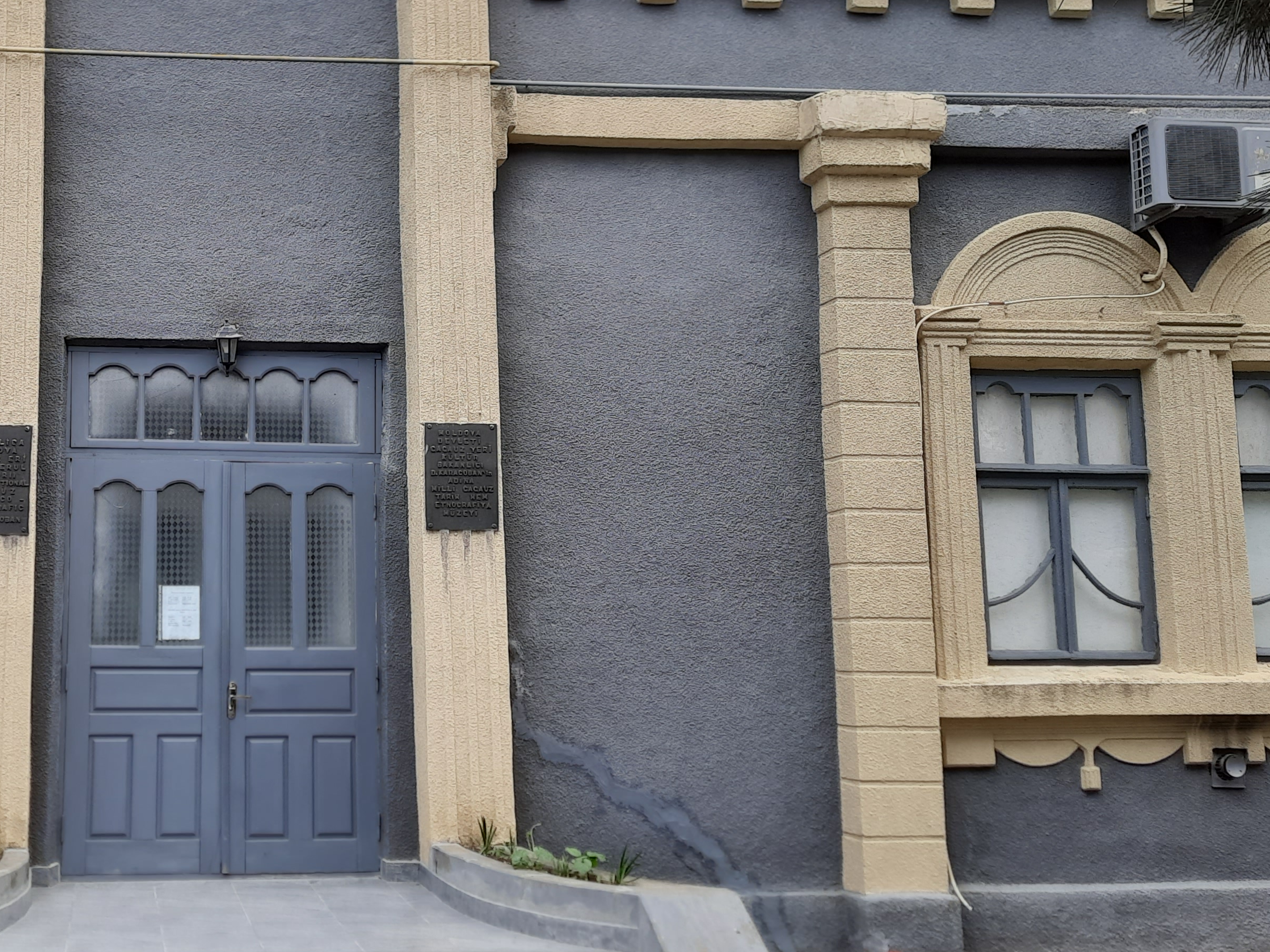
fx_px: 1687
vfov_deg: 31.4
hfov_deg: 39.7
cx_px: 261
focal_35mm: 46
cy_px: 395
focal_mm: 5.23
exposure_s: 1/181
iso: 20
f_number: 1.8
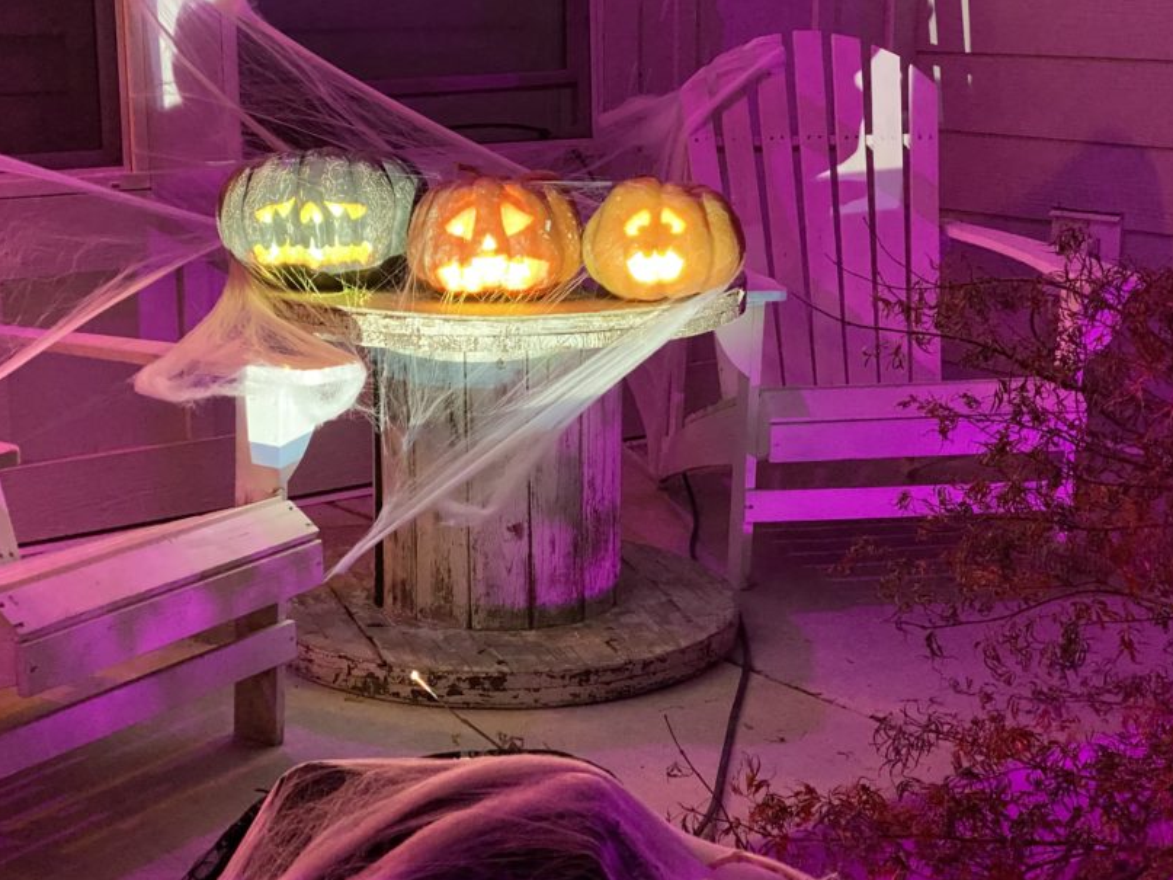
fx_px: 2236
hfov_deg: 29.4
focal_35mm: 66
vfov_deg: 22.2
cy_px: 487
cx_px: 507
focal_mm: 6
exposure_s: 1/29
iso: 800
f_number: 2
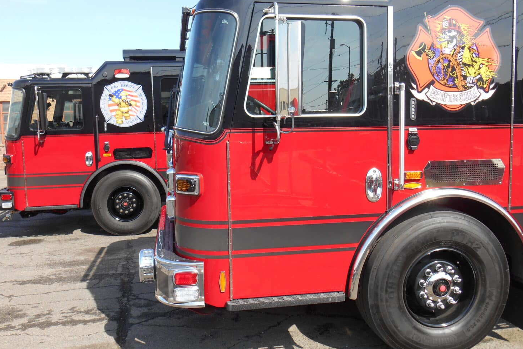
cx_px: 251
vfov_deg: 38.9
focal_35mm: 34
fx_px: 494
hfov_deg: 55.8
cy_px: 169
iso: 80
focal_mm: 5.5
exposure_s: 1/320
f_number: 3.6
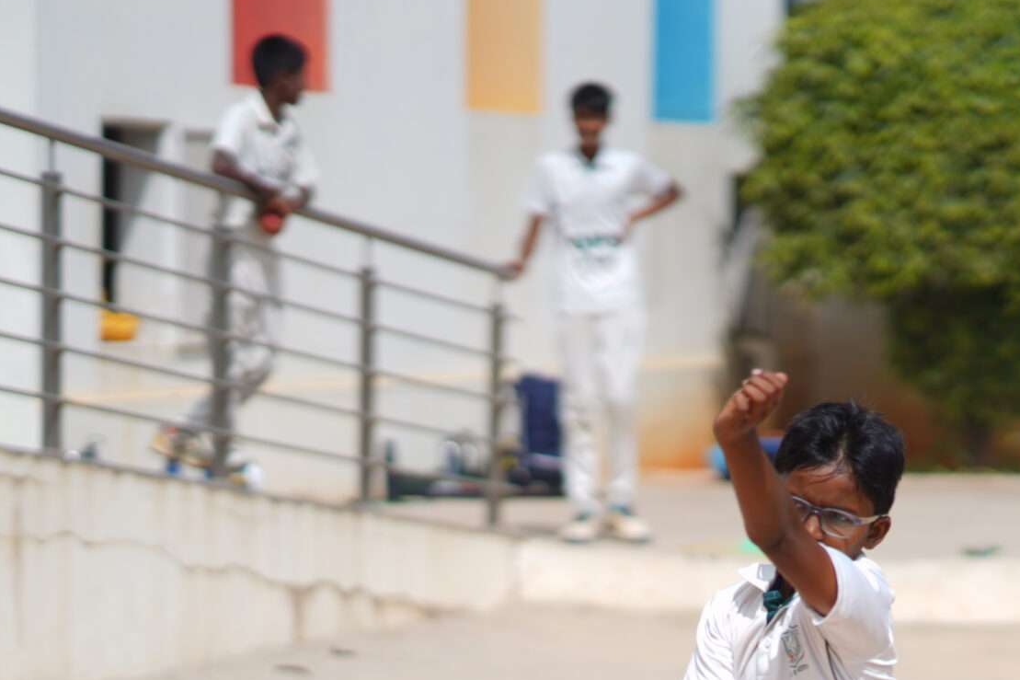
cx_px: 822
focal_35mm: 157
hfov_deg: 13.0
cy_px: 584
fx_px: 4447
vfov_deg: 8.7
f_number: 1.6
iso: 80
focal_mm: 85
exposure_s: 1/8000
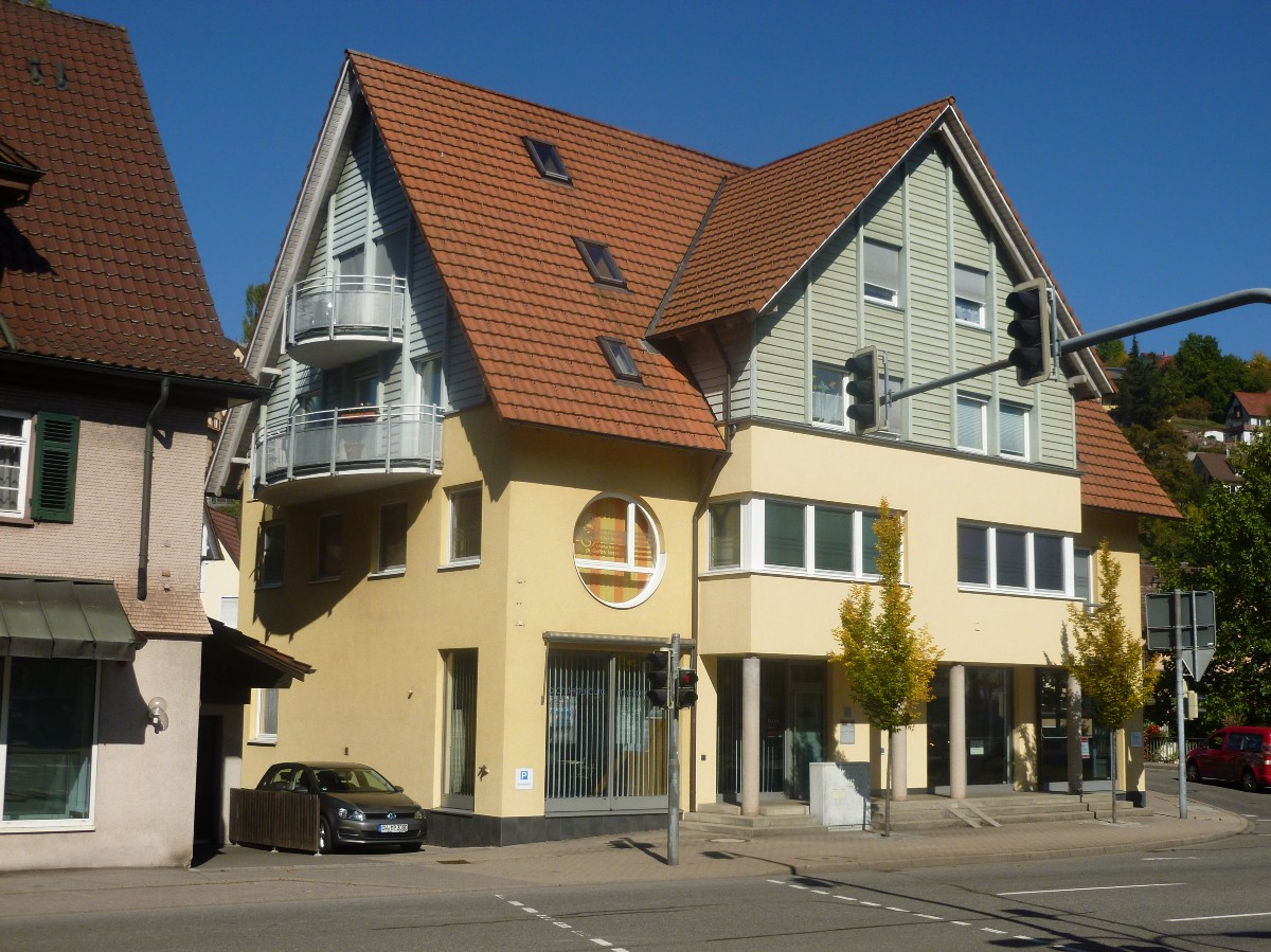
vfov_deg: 32.9
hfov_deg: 43.0
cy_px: 476
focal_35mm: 44
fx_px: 1615
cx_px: 636
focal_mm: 7.9
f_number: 11
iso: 100
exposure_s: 1/160
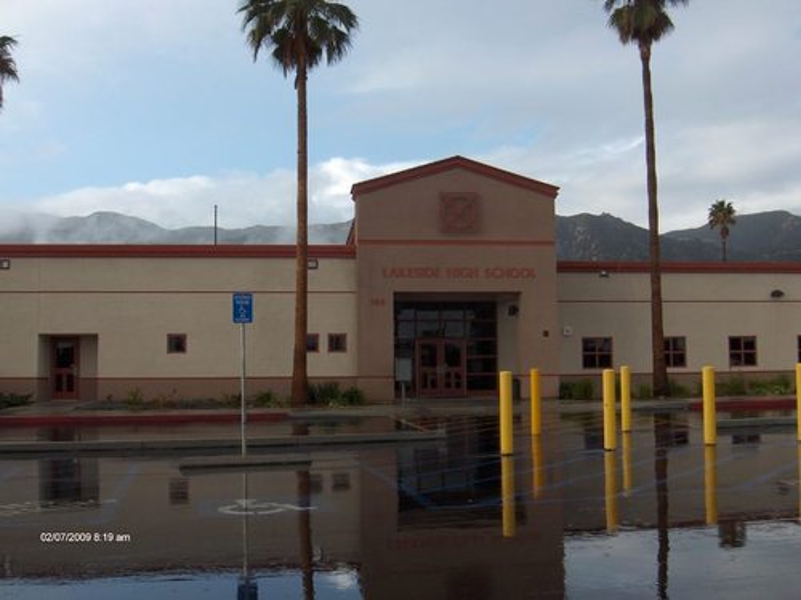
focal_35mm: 39
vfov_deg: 36.8
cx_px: 400
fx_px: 902
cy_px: 300
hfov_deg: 47.9
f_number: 4.8
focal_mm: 8
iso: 100
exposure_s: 1/282
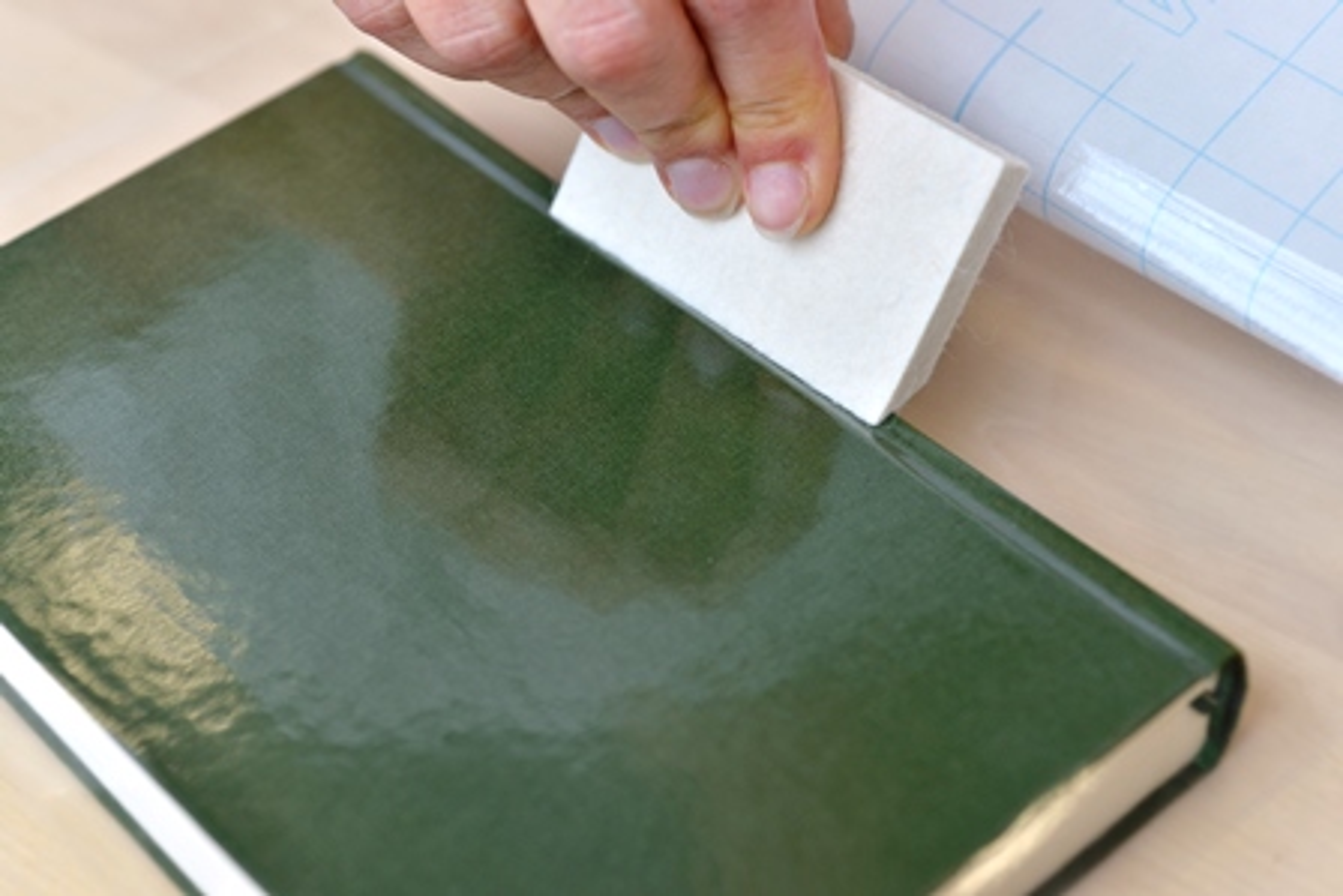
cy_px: 448
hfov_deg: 33.4
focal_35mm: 60
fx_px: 2239
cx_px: 672
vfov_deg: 22.6
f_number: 6.3
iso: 400
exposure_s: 1/250
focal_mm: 60
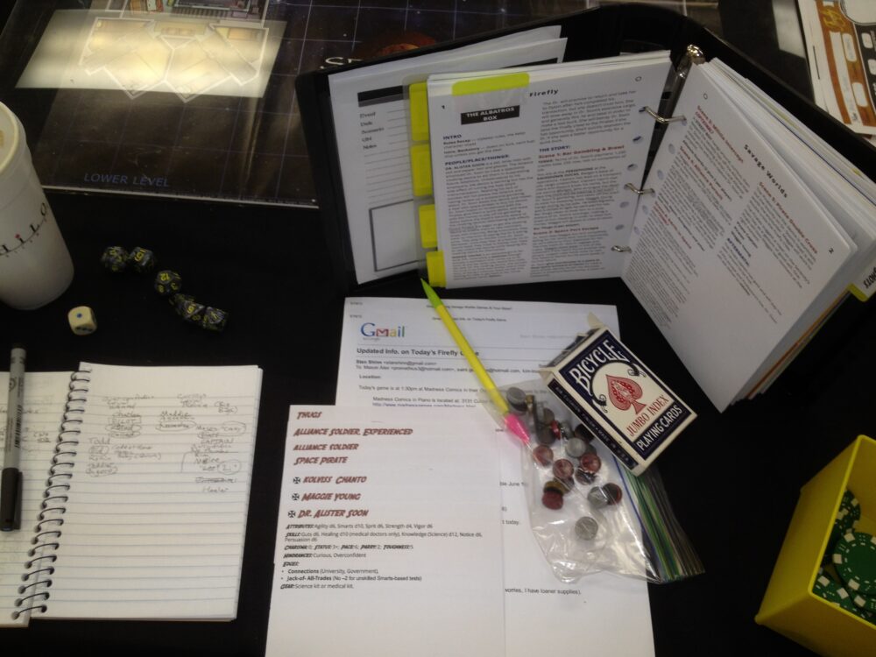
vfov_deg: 40.7
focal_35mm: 35
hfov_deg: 52.6
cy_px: 328
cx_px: 438
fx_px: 886
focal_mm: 4.28
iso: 64
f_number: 2.4
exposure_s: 1/48
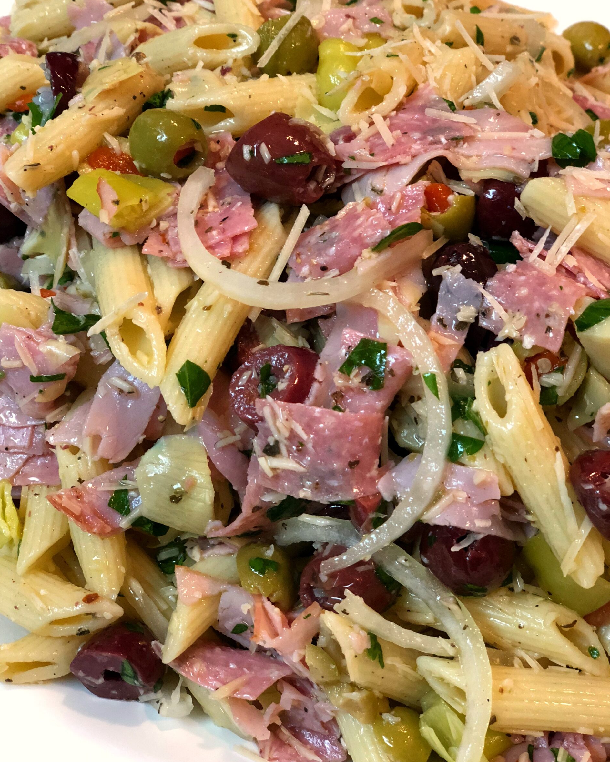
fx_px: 1241
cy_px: 366
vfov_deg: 34.1
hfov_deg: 27.6
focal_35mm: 55
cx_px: 302
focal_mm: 6
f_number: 2.4
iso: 160
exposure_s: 1/24
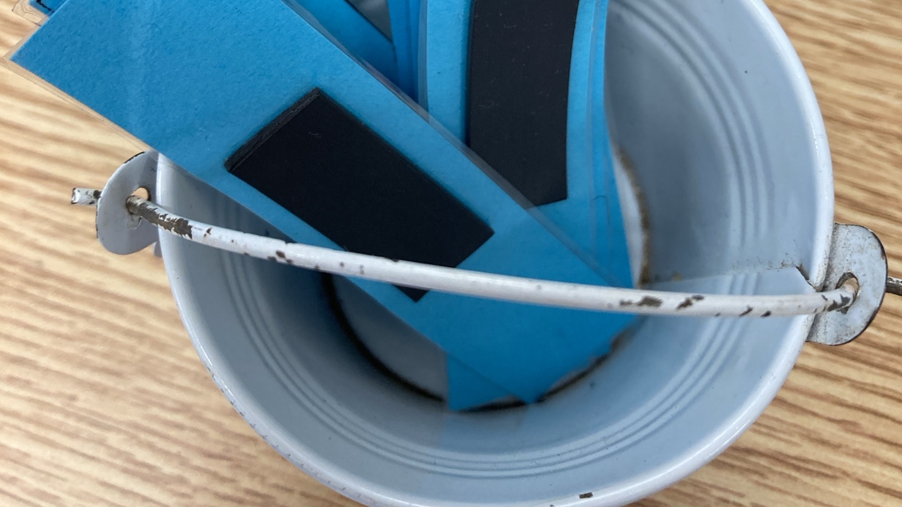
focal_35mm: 41
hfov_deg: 49.4
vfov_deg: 27.2
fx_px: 981
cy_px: -9
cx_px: 450
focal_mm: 3.99
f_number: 1.8
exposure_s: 1/60
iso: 100
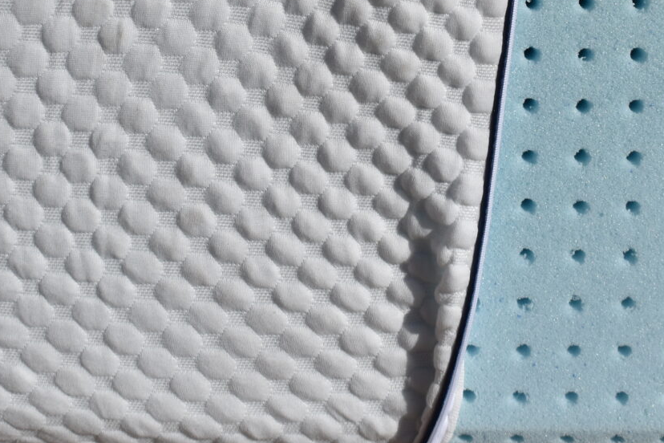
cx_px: 299
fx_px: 1641
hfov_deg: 22.9
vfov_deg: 15.2
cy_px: 67
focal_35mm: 89
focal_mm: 24
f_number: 5
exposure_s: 1/2500
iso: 100
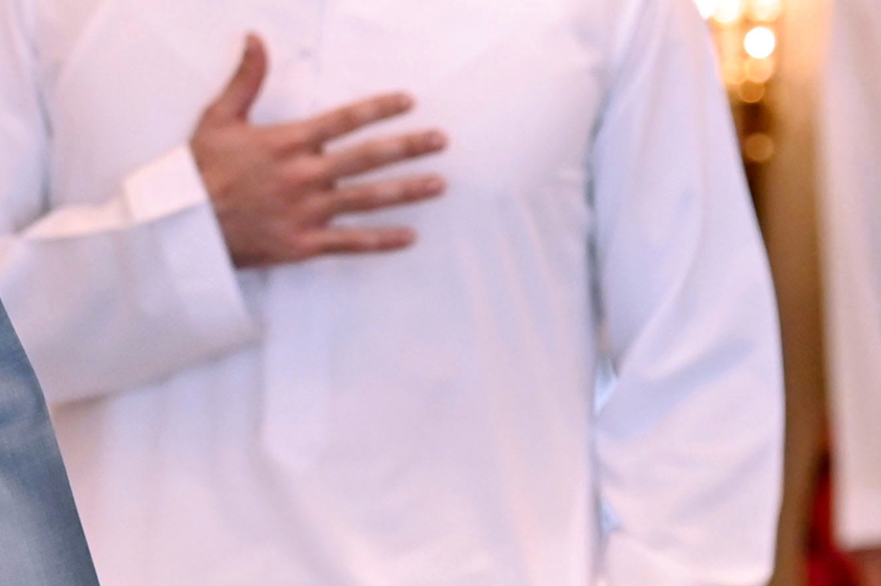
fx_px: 15556
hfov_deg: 3.2
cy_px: 523
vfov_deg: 2.2
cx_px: -365
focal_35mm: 636
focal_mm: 140
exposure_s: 1/160
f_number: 4
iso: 1600
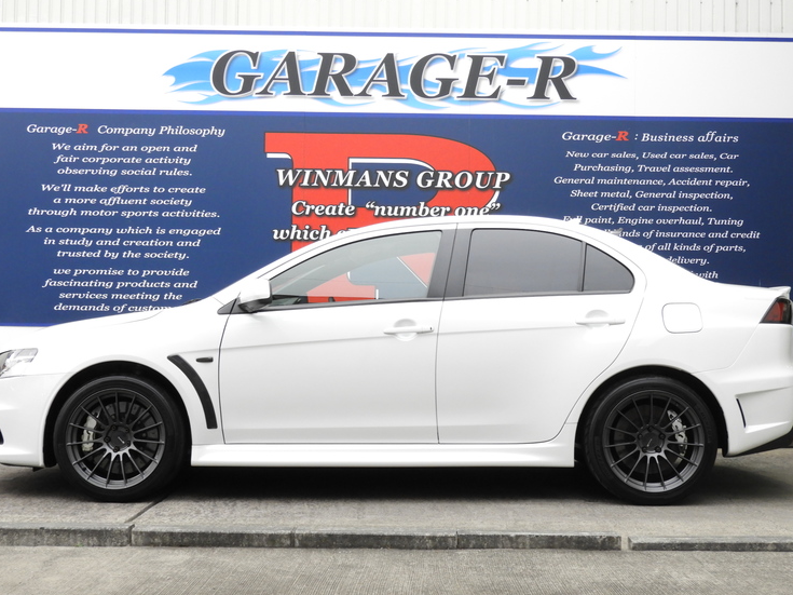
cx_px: 387
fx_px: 1122
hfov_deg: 38.9
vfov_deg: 29.7
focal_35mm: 49
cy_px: 292
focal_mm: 8.1
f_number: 4
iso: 320
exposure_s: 1/30
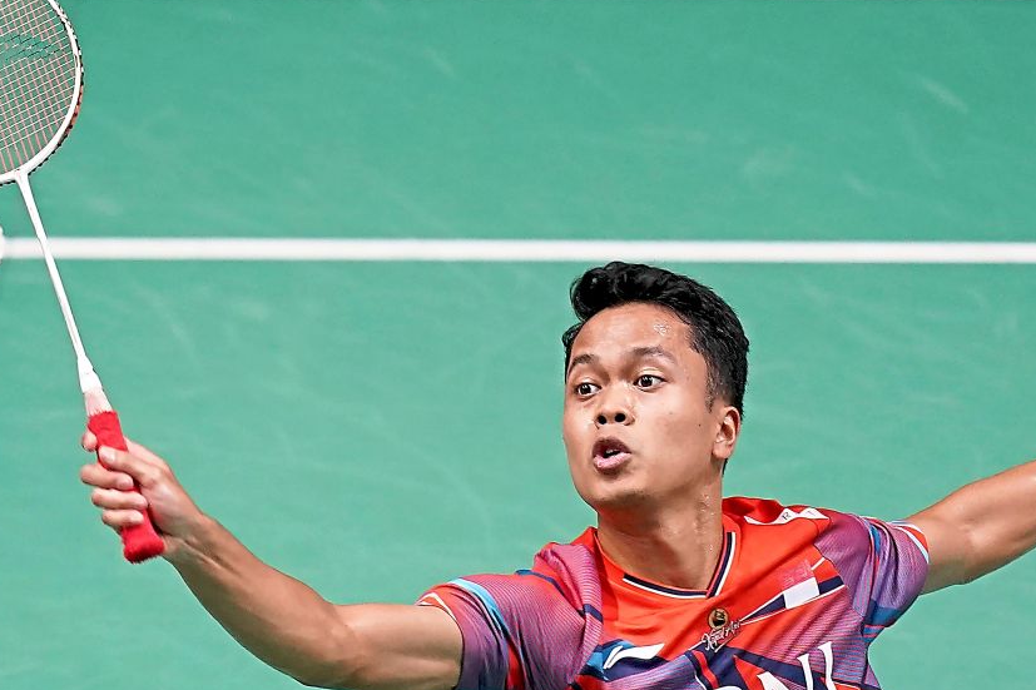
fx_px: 17262
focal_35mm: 600
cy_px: 421
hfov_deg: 3.4
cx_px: 559
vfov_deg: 2.3
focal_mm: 400
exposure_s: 1/1600
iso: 2500
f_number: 2.8
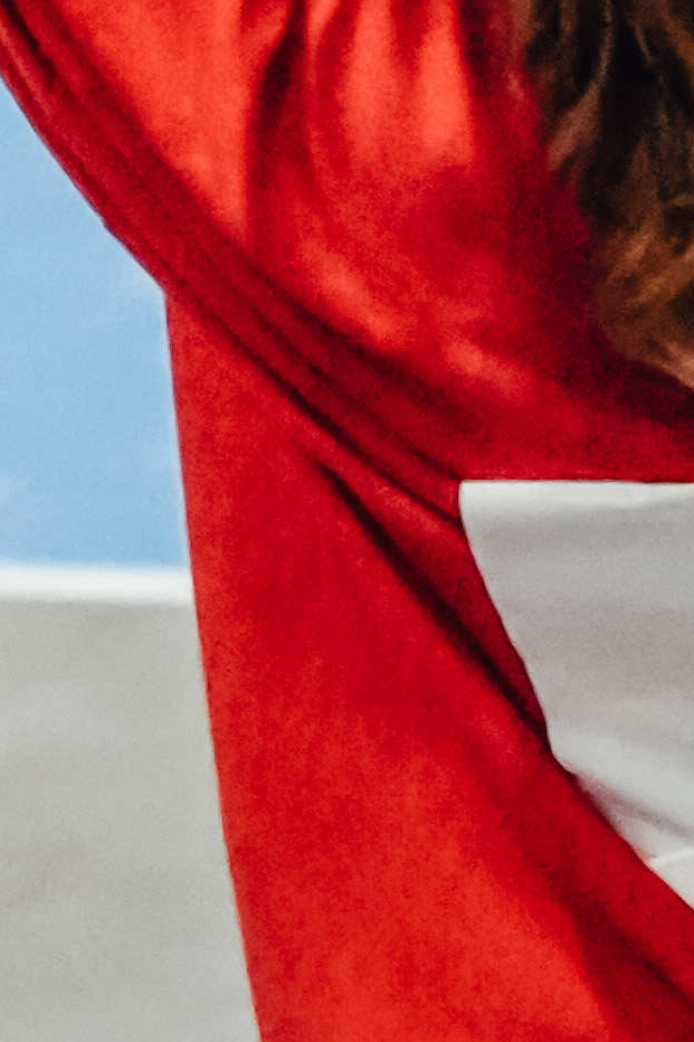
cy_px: -320
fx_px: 18628
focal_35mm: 644
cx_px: 893
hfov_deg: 2.1
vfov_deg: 3.2
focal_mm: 100
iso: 12800
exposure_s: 1/2000
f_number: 4.5
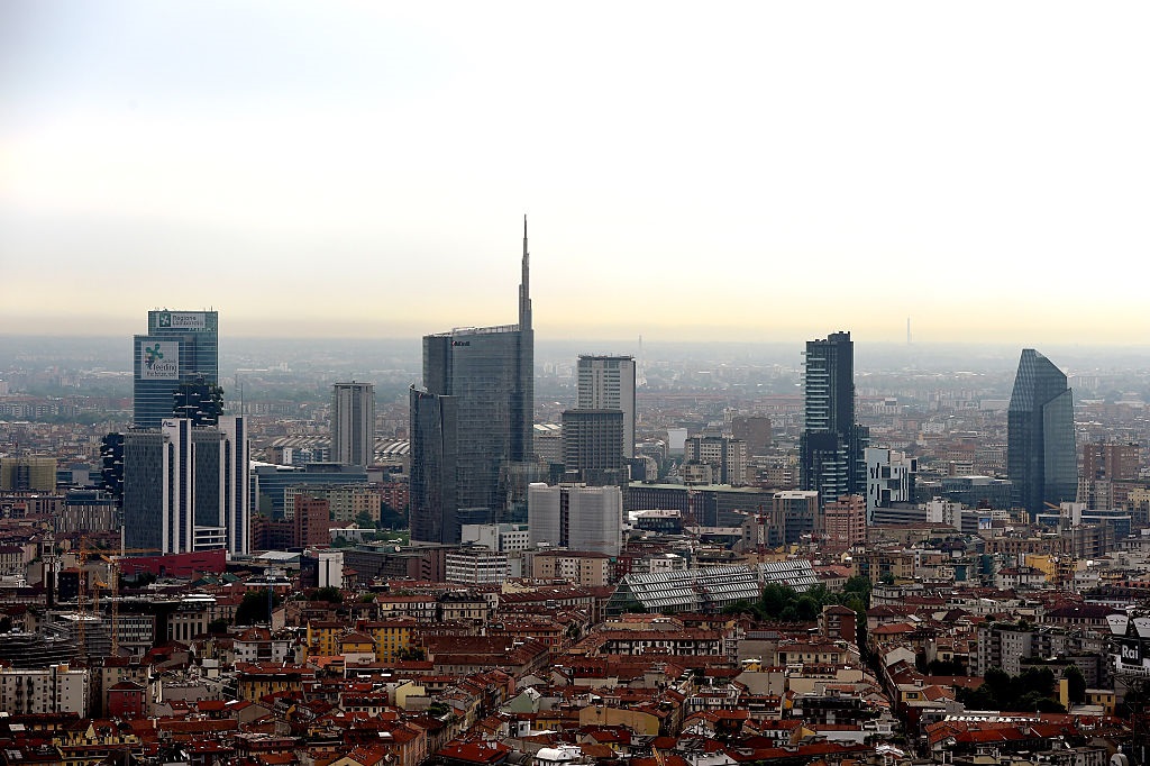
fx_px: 4311
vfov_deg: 10.2
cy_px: 383
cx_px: 575
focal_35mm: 135
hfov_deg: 15.2
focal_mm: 135
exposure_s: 1/500
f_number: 8
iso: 200
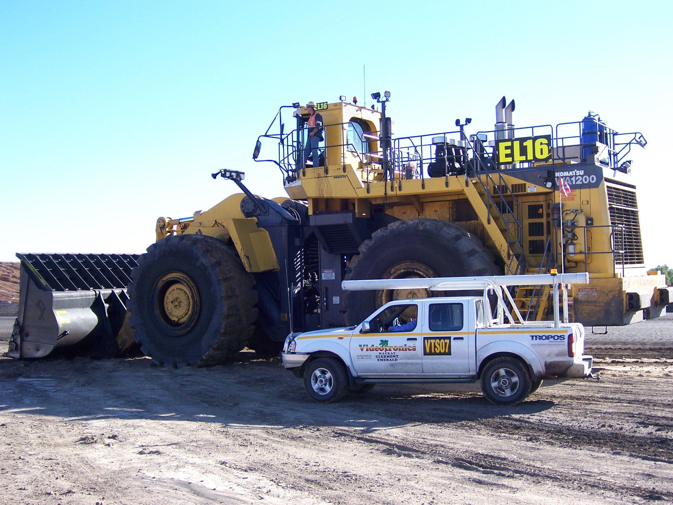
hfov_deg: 42.1
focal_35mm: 45
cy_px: 252
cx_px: 336
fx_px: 875
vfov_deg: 32.2
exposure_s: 1/320
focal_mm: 7.7
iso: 80
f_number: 3.2
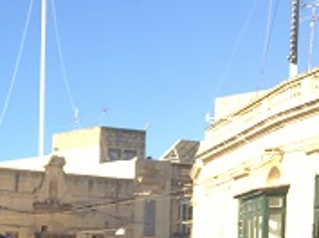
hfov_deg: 15.0
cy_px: 412
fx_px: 1058
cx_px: -251
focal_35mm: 115
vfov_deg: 11.9
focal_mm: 4.15
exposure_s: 1/596
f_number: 2.2
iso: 25
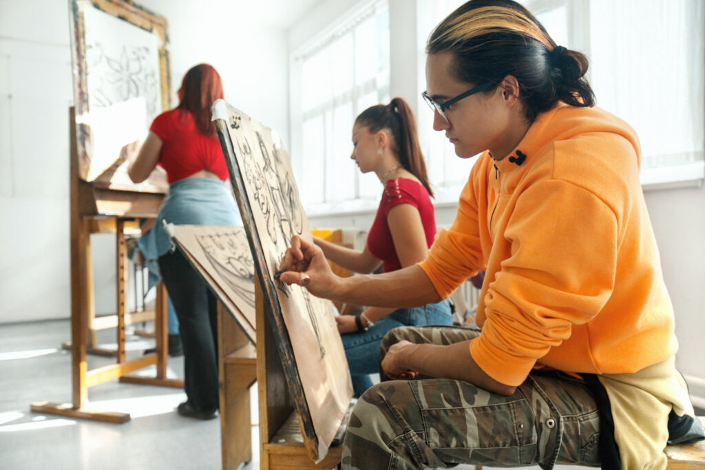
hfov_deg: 61.9
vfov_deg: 43.6
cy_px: 235
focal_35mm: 30
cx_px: 352
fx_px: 588
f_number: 5.6
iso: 640
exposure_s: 1/500
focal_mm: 30
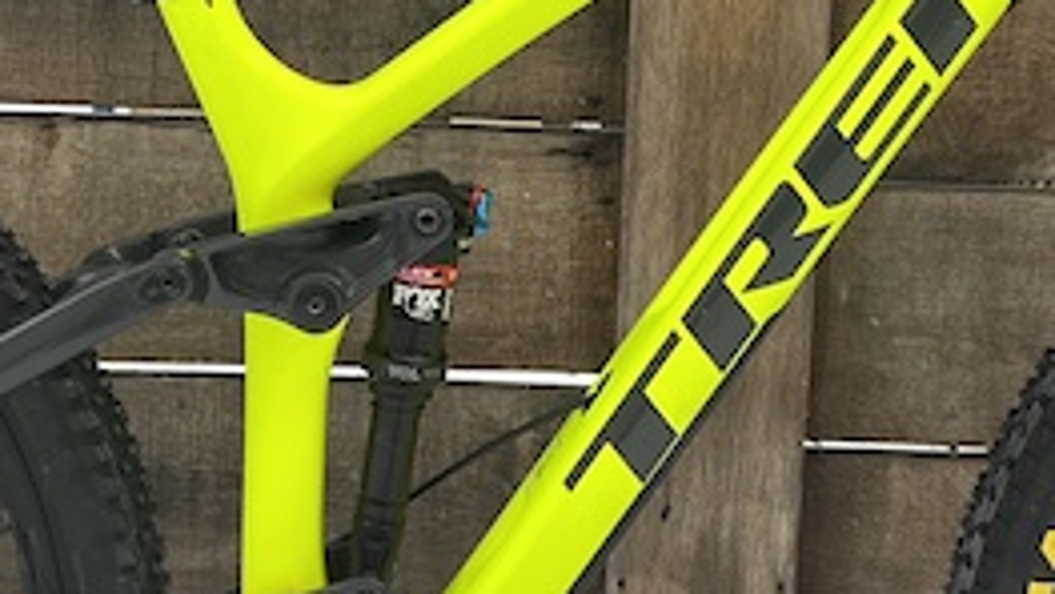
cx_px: 542
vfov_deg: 13.9
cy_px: 16
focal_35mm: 86
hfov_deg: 24.7
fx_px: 2406
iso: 50
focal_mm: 5.7
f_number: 1.5
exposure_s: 1/533
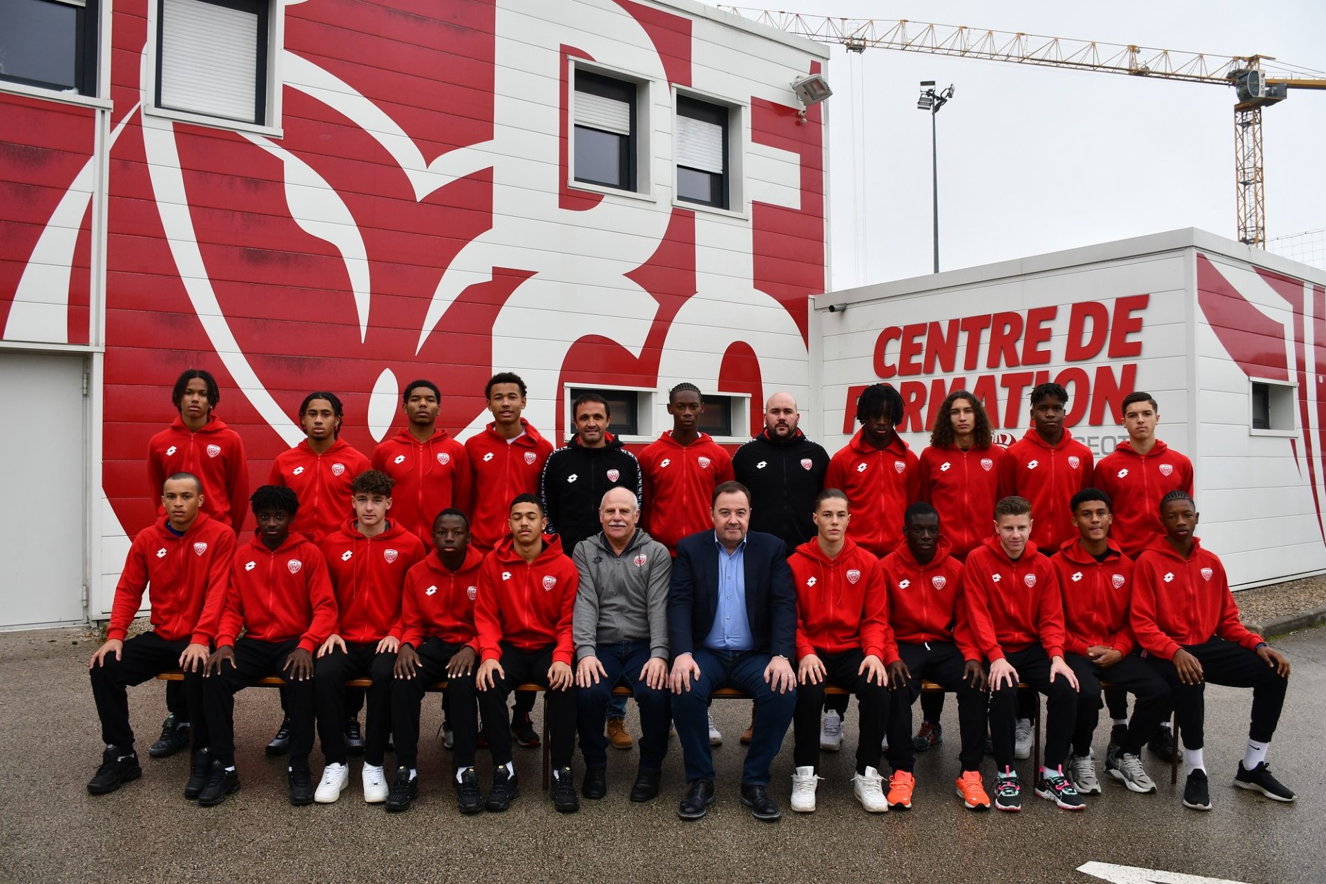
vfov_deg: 47.9
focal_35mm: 27
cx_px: 663
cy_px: 442
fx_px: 994
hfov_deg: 67.4
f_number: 5
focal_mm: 18
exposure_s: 1/250
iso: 400
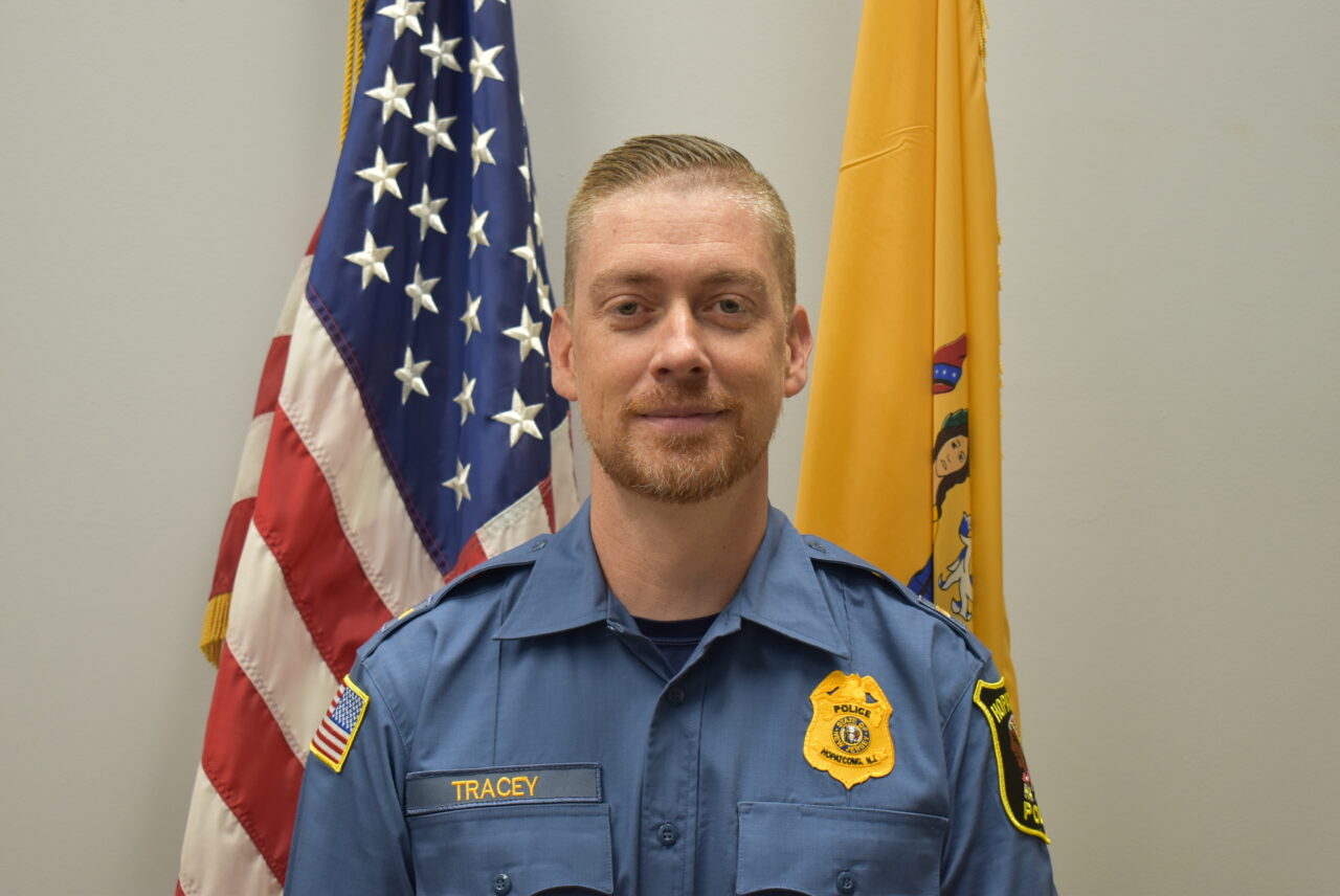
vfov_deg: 22.7
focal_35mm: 60
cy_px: 448
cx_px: 670
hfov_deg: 33.4
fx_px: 2235
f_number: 4.8
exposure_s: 1/30
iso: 640
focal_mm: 40
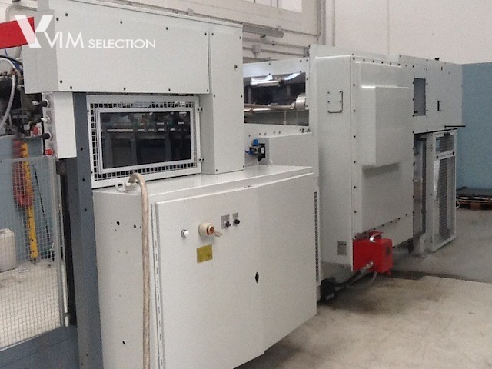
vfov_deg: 32.9
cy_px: 184
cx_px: 246
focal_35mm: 44
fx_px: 625
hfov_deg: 42.9
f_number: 2.4
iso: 80
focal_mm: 2.03
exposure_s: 1/120
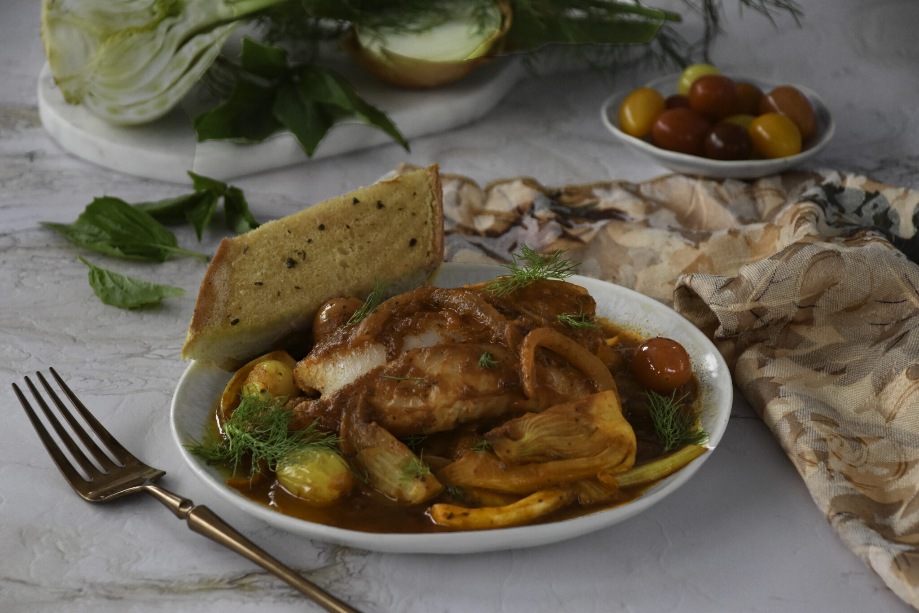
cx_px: 460
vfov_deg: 11.4
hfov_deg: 17.1
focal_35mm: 120
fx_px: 3063
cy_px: 306
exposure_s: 1/250
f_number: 5.6
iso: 2000
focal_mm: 80
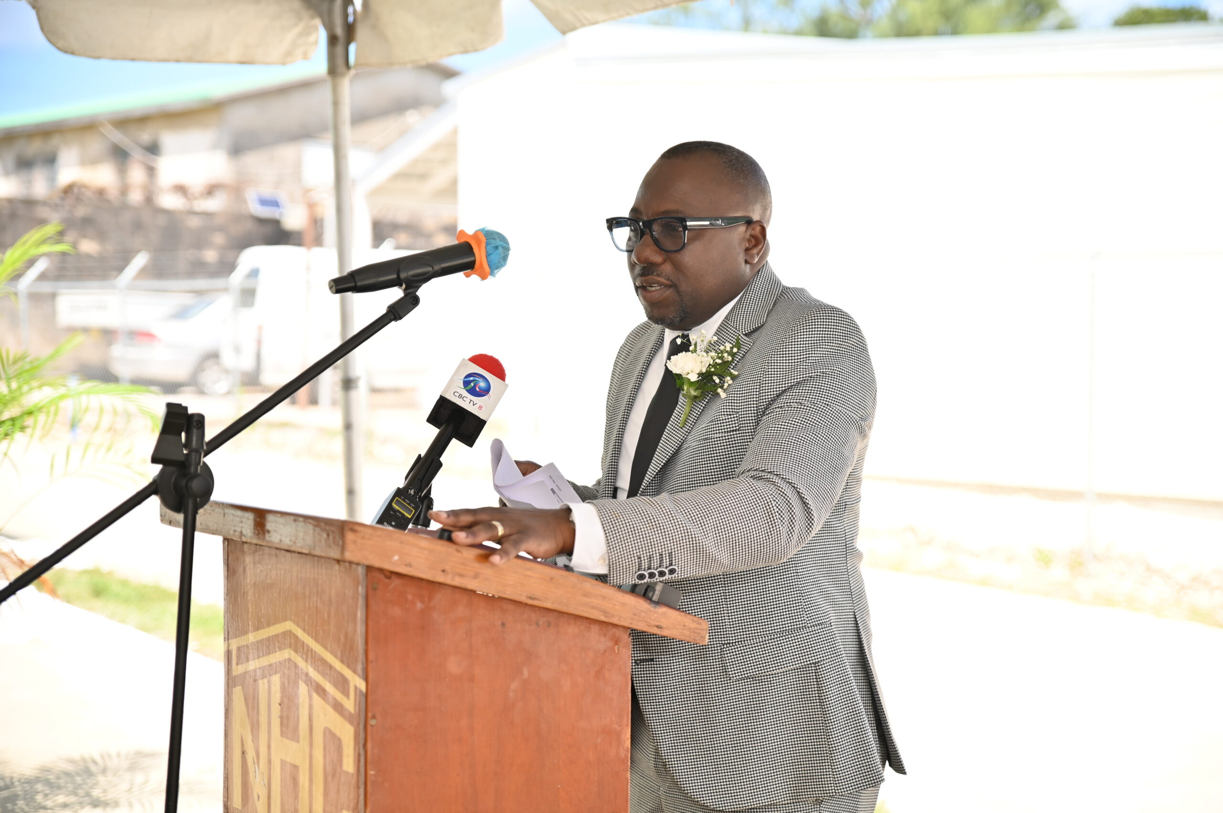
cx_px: 612
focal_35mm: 62
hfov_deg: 32.4
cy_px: 406
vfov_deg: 21.9
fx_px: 2105
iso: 160
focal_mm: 62
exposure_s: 1/800
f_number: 2.8
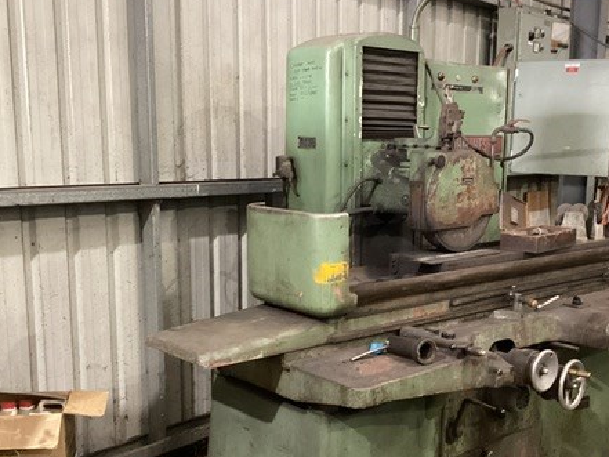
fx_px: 792
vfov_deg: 32.0
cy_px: 291
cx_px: 391
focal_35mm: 45
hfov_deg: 41.7
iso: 400
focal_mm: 3.3
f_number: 2.4
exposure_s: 1/33
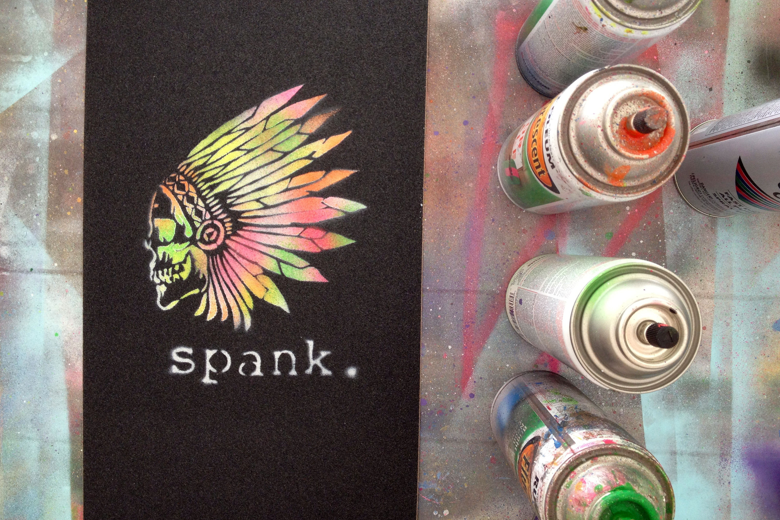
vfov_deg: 35.9
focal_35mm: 37
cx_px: 391
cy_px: 259
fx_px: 802
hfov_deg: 51.9
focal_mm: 4.28
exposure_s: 1/60
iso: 80
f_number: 2.4
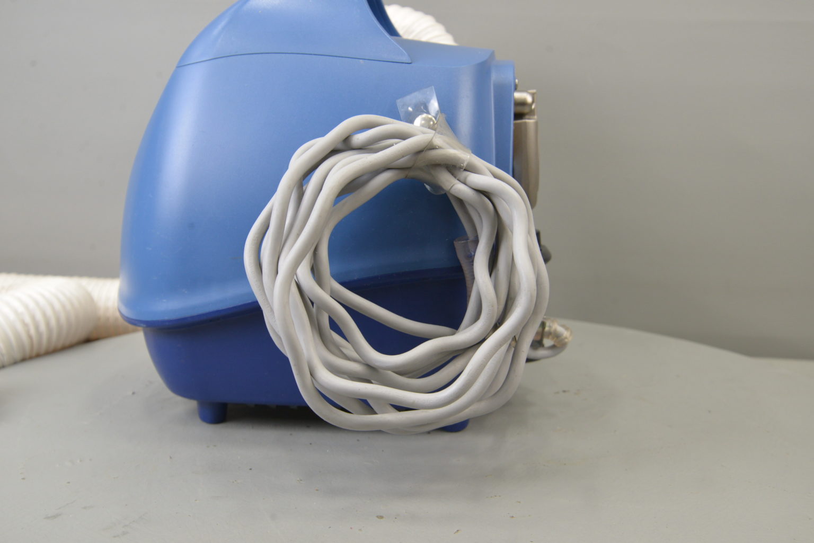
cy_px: 272
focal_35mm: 46
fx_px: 1040
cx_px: 407
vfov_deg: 29.3
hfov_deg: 42.7
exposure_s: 1/80
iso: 1600
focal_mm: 46
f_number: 7.1
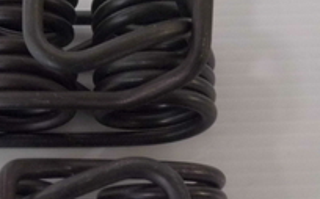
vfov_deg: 19.4
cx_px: 42
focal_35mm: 65
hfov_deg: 30.4
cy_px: 195
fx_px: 566
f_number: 3.1
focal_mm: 4.5
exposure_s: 1/25
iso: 400
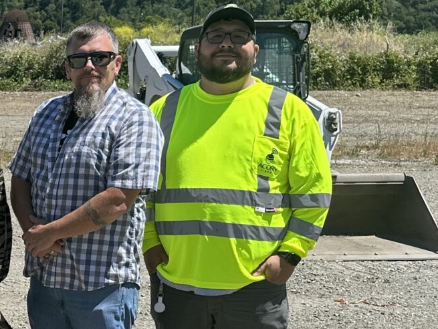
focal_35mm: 75
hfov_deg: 23.6
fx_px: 950
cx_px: -94
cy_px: 232
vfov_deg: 19.6
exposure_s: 1/3247
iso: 80
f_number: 1.78
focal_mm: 6.86
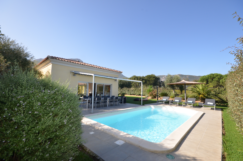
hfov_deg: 100.5
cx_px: 122
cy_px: 80
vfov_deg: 77.1
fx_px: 101
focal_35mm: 15
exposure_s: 1/250
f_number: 11
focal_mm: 10
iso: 400
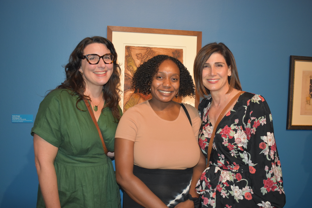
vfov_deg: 35.9
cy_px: 105
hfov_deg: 51.9
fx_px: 321
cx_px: 158
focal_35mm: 37
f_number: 3.8
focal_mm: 24
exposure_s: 1/60
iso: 1800
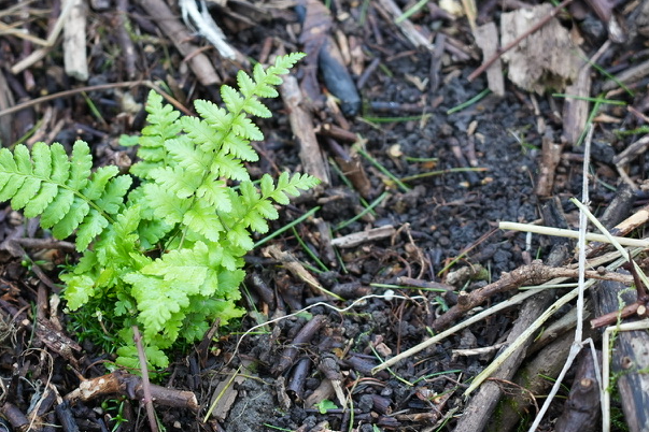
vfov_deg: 7.3
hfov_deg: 10.9
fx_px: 3407
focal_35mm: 189
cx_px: 170
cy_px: 241
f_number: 4
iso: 640
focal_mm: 105
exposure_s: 1/125
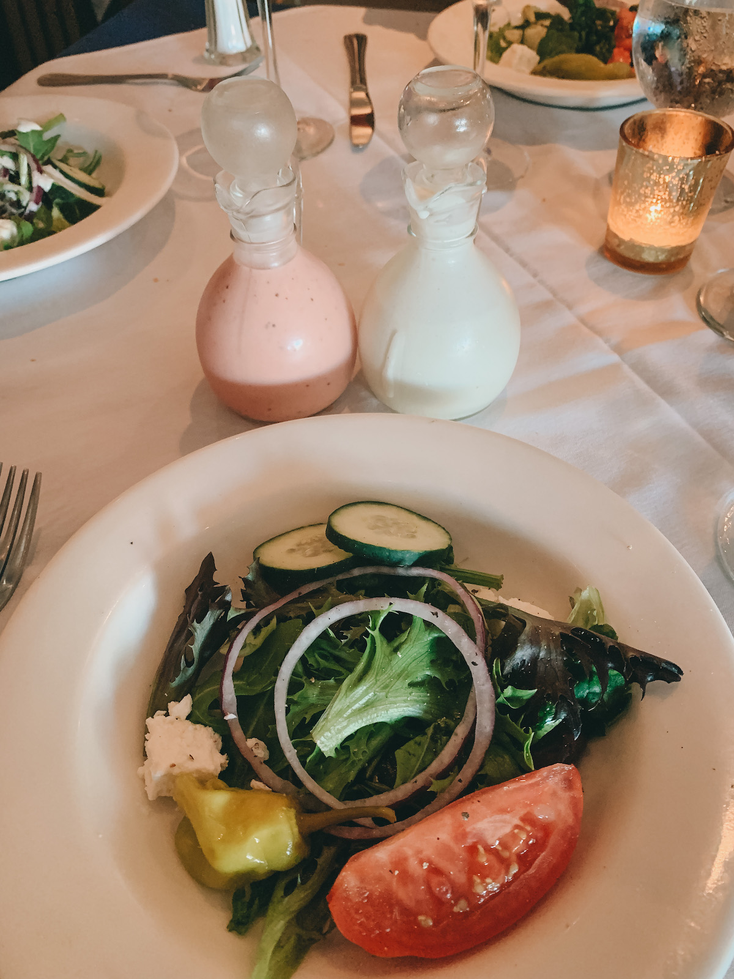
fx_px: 735
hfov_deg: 53.1
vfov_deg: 67.3
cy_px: 490
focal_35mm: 26
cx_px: 367
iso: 320
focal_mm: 4.25
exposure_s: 1/40
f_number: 1.8
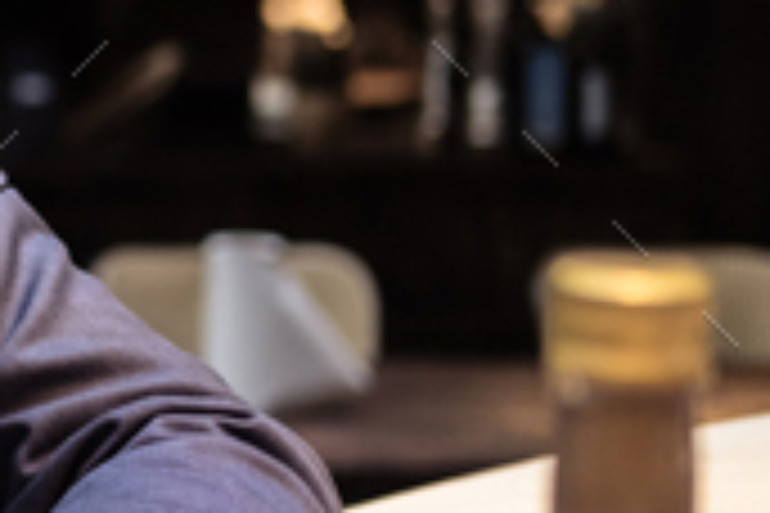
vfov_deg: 7.5
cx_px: -428
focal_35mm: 183
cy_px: 88
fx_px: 3914
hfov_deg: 10.8
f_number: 2.2
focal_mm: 35
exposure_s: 1/125
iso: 800
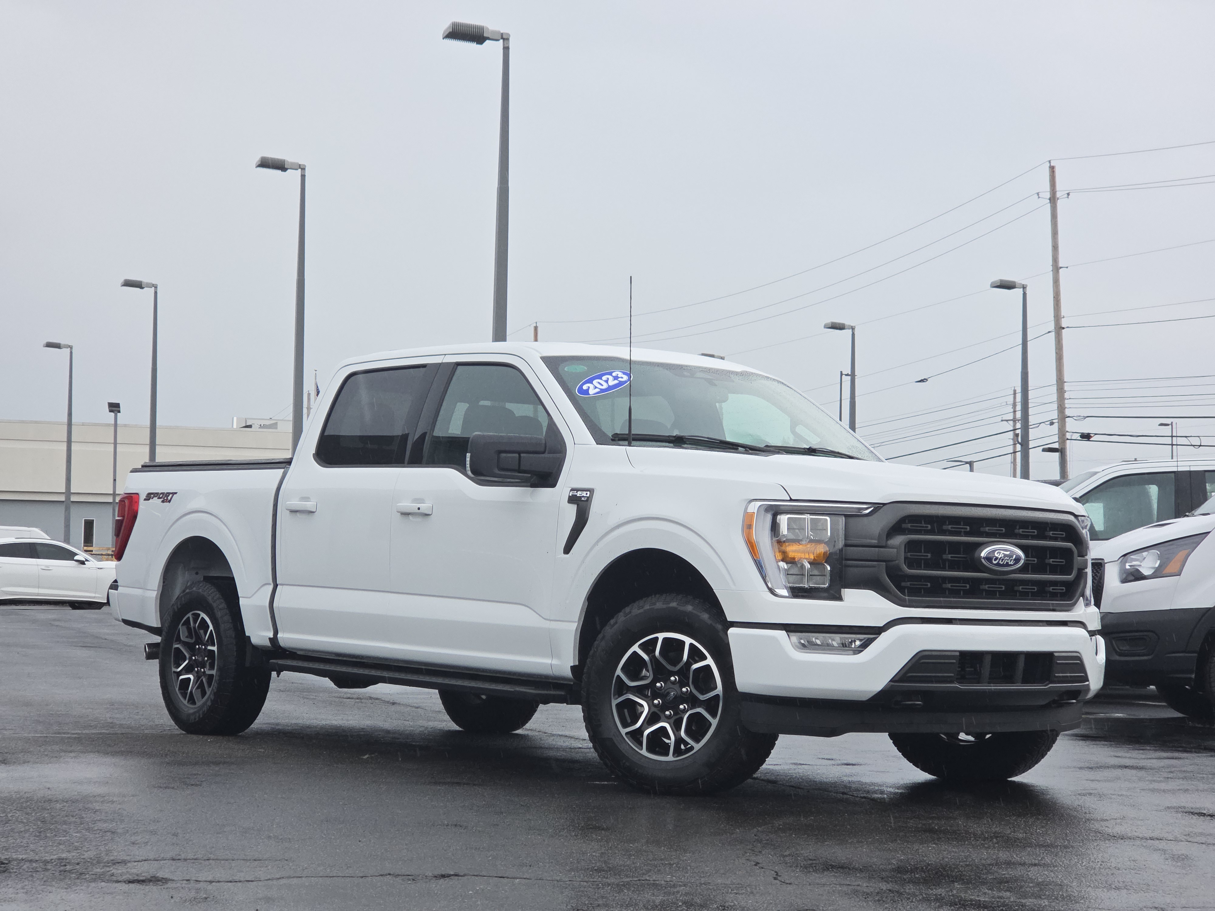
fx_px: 2422
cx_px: 608
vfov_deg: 21.3
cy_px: 456
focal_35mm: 69
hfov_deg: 28.2
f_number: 2.4
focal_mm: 7
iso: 25
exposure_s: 1/355
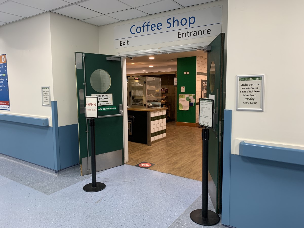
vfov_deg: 53.1
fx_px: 228
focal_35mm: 26
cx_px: 152
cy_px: 114
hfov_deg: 67.3
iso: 100
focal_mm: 4.25
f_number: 1.8
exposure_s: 1/50
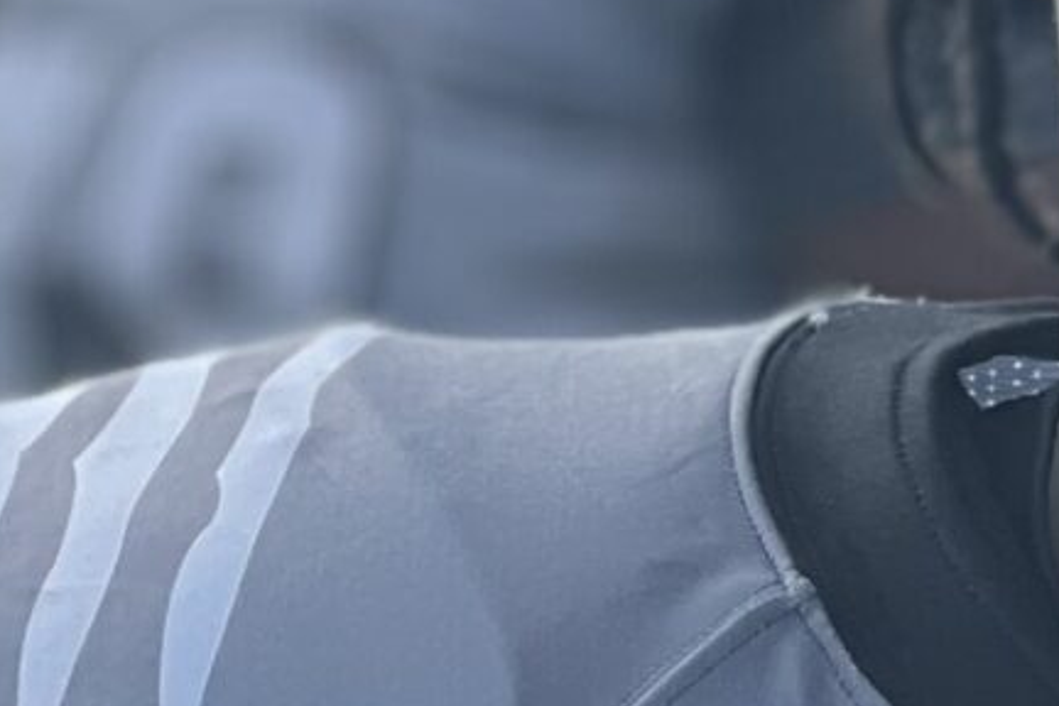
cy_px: 1334
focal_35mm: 475
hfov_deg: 4.3
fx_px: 13972
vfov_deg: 2.9
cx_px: 1522
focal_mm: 9
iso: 32
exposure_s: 1/184
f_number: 2.8
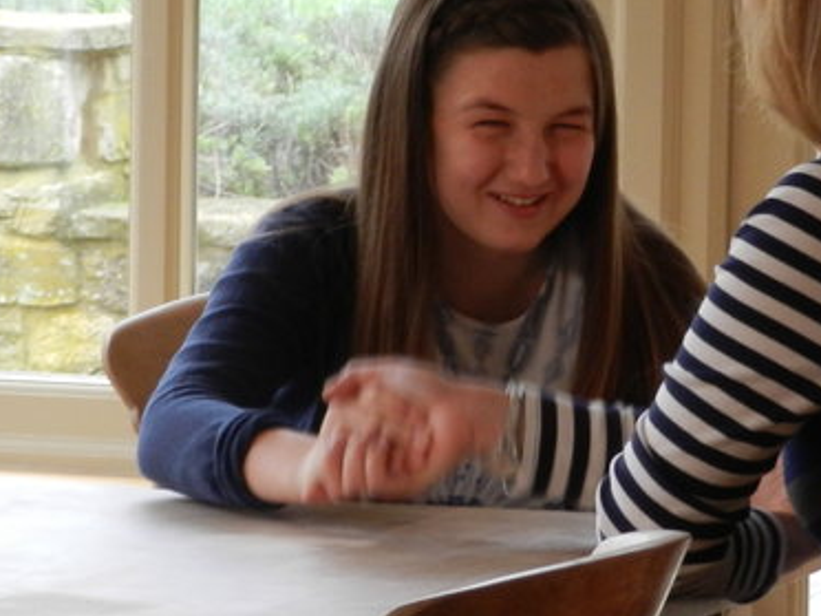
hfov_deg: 5.5
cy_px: 371
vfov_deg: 4.2
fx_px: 8491
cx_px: 616
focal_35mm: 358
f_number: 5
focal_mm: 23.1
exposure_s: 1/30
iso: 250
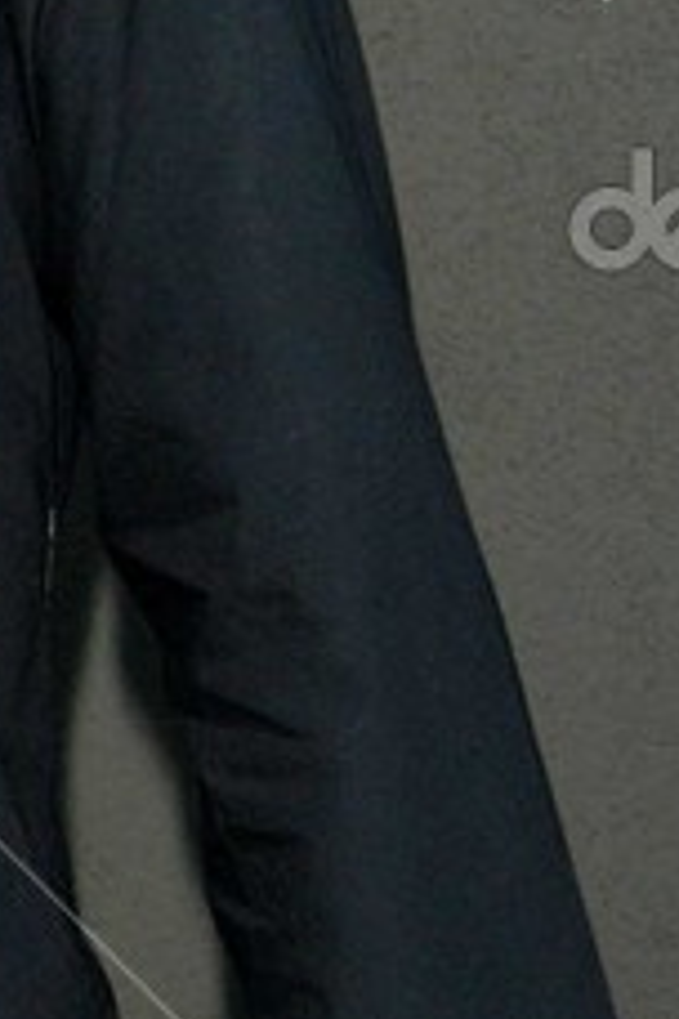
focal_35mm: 269
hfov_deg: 5.0
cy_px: 226
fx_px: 7610
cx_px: -621
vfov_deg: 7.6
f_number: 7.1
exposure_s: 1/180
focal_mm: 40
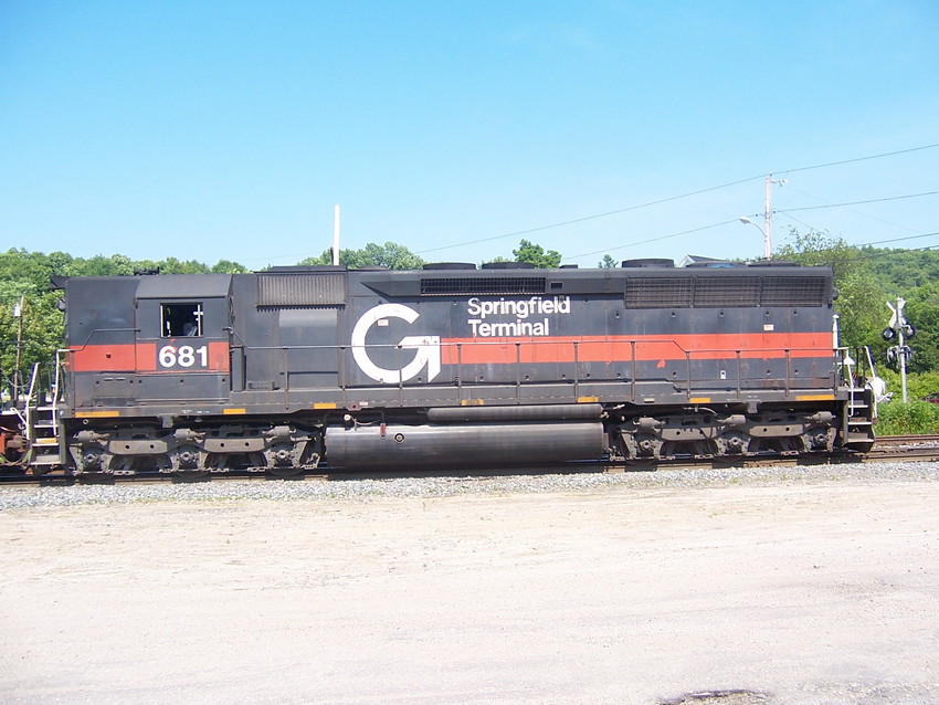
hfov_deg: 55.3
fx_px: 895
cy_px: 352
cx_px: 470
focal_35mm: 33
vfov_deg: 43.0
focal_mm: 5.5
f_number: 3.4
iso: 80
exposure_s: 1/500
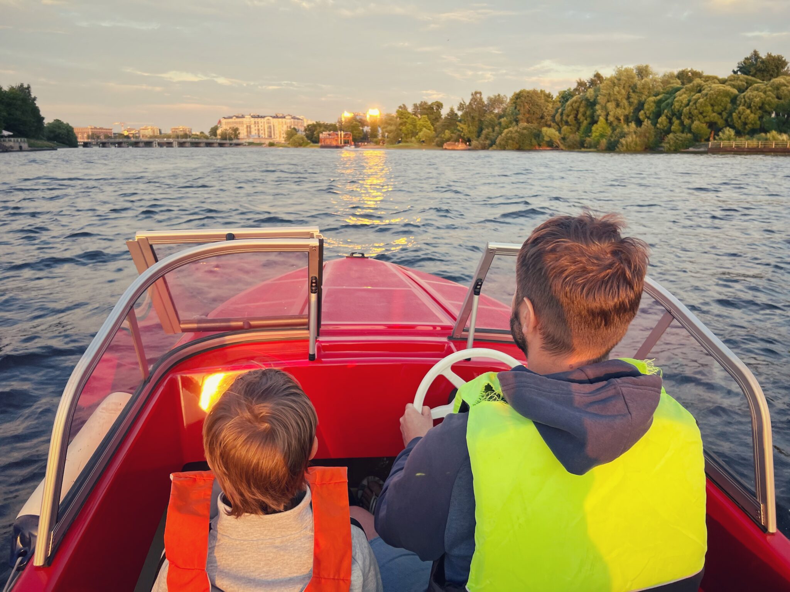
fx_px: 593
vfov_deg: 53.1
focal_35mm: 26
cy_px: 296
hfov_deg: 67.3
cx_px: 395
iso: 50
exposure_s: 1/352
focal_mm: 5.7
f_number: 1.5
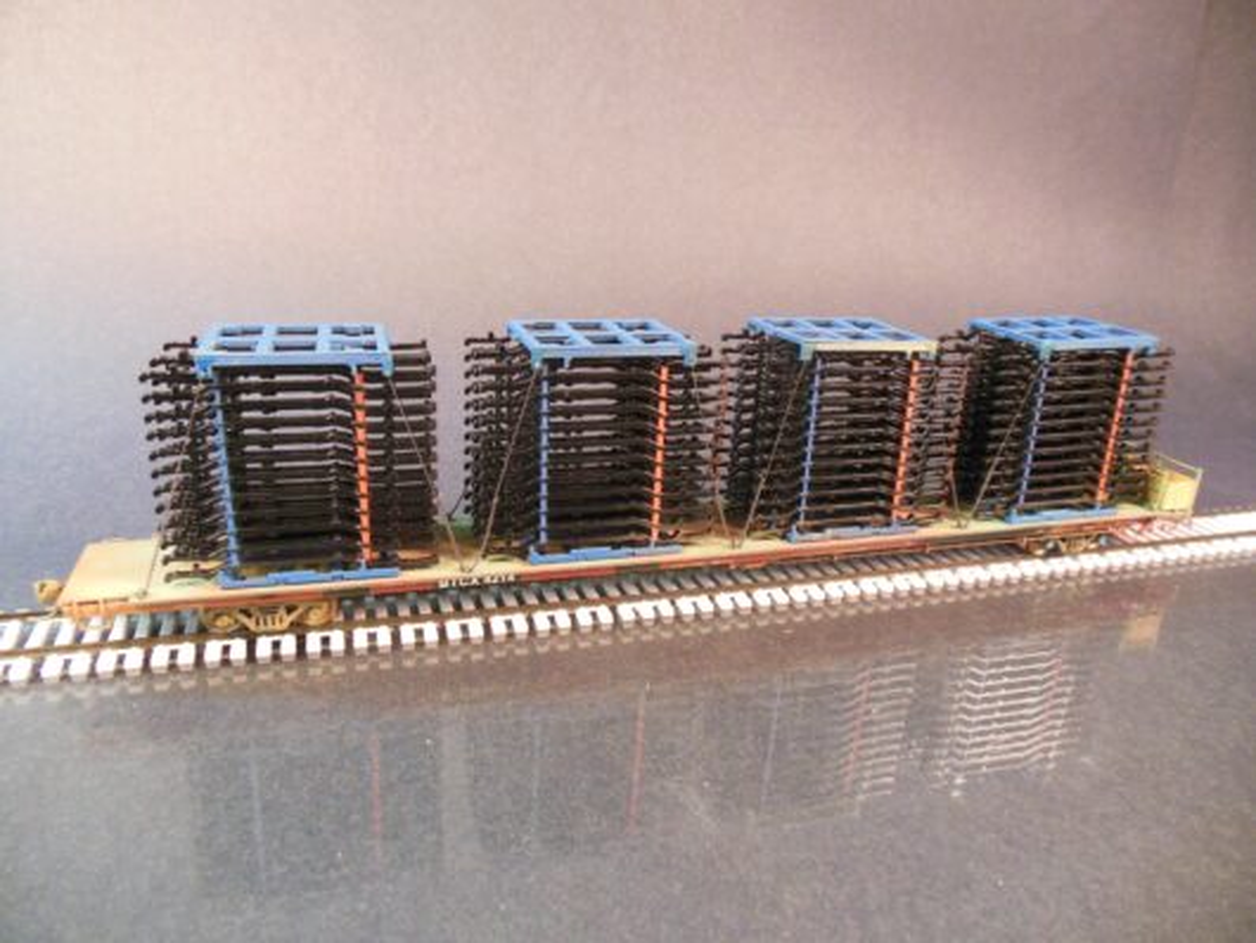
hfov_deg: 69.4
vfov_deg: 54.9
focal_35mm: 25
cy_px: 472
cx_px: 628
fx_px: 908
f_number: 3.2
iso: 400
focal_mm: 4.5
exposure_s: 1/15
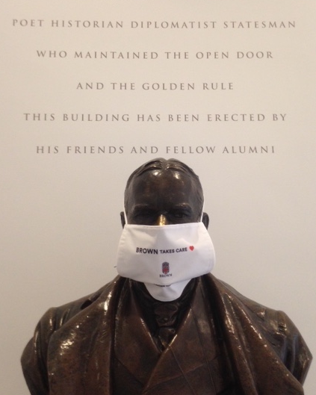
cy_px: 180
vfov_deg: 46.8
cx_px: 148
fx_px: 456
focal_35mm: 39
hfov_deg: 38.2
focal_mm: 4.12
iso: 160
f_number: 2.4
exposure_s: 1/20
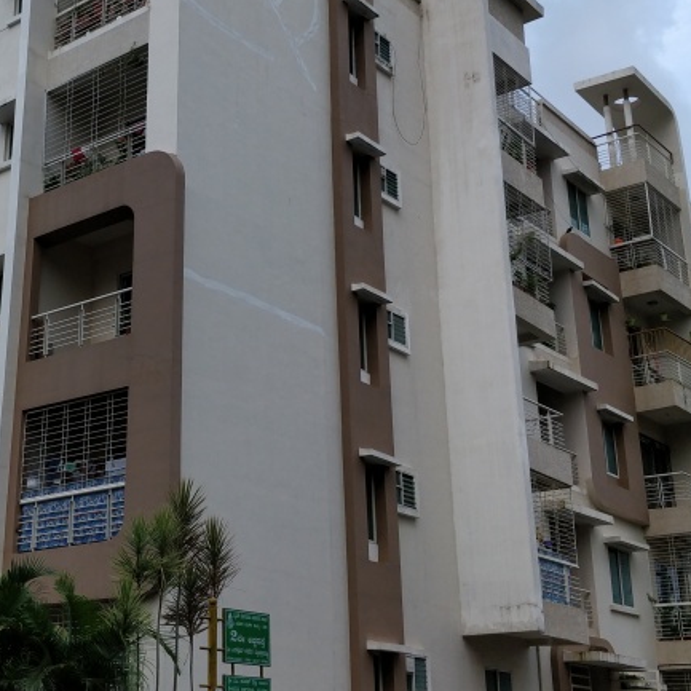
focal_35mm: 47
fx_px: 1061
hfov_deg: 35.2
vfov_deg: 35.9
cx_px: 169
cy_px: 274
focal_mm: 4.1
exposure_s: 1/141
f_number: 1.7
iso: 125
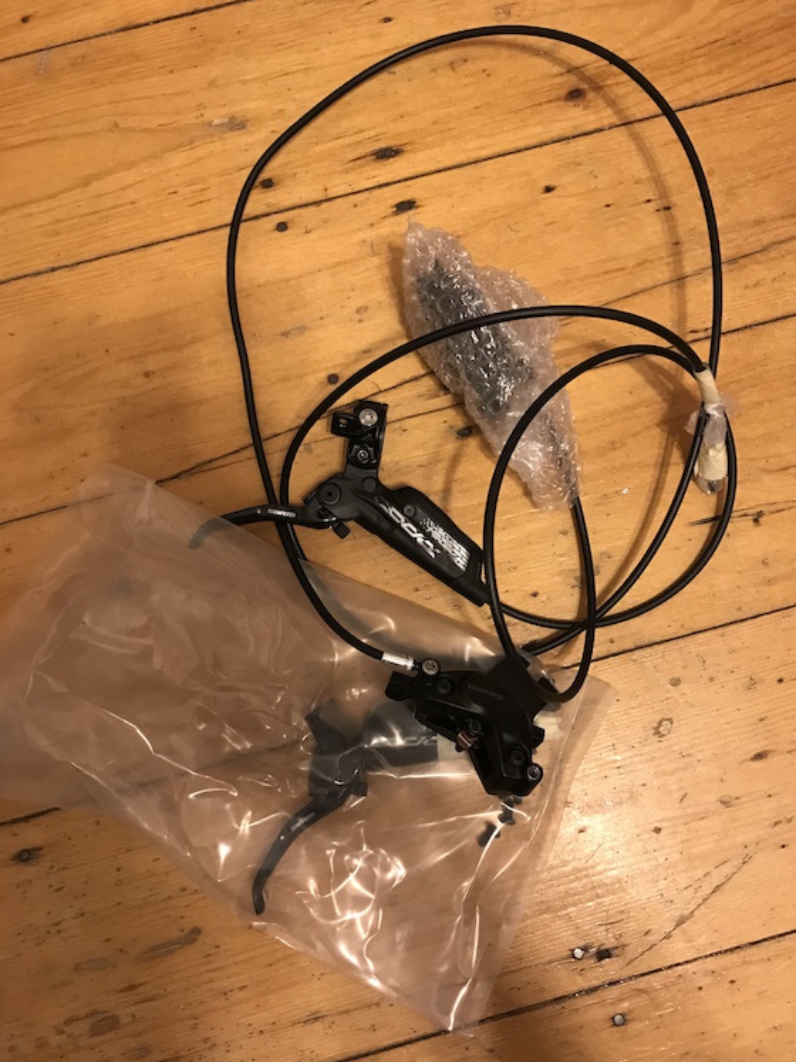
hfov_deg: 46.8
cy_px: 539
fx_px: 920
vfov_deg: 60.0
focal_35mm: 30
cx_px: 422
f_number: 1.8
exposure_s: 1/15
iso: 100
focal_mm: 3.99
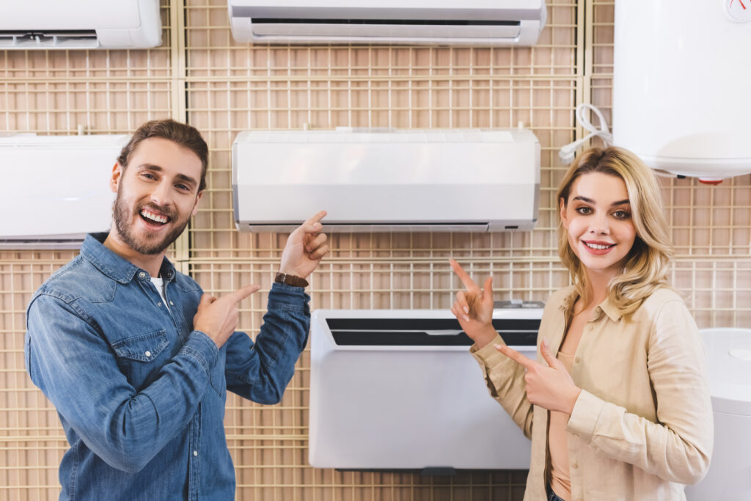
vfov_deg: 27.0
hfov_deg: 39.6
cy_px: 250
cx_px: 376
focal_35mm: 50
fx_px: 1043
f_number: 3.5
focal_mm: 50
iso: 500
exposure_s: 1/200
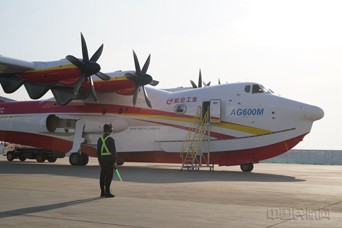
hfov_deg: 36.9
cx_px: 171
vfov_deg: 25.1
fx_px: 513
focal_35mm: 54
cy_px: 114
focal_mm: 54
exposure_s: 1/320
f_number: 8
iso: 100
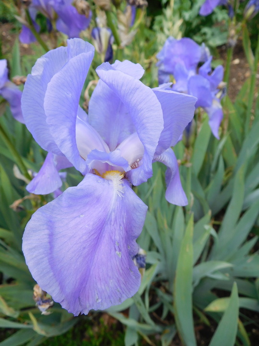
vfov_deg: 69.4
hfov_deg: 54.9
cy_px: 173
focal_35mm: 25
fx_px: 249
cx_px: 130
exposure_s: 1/1000
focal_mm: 4.5
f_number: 3.4
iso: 125
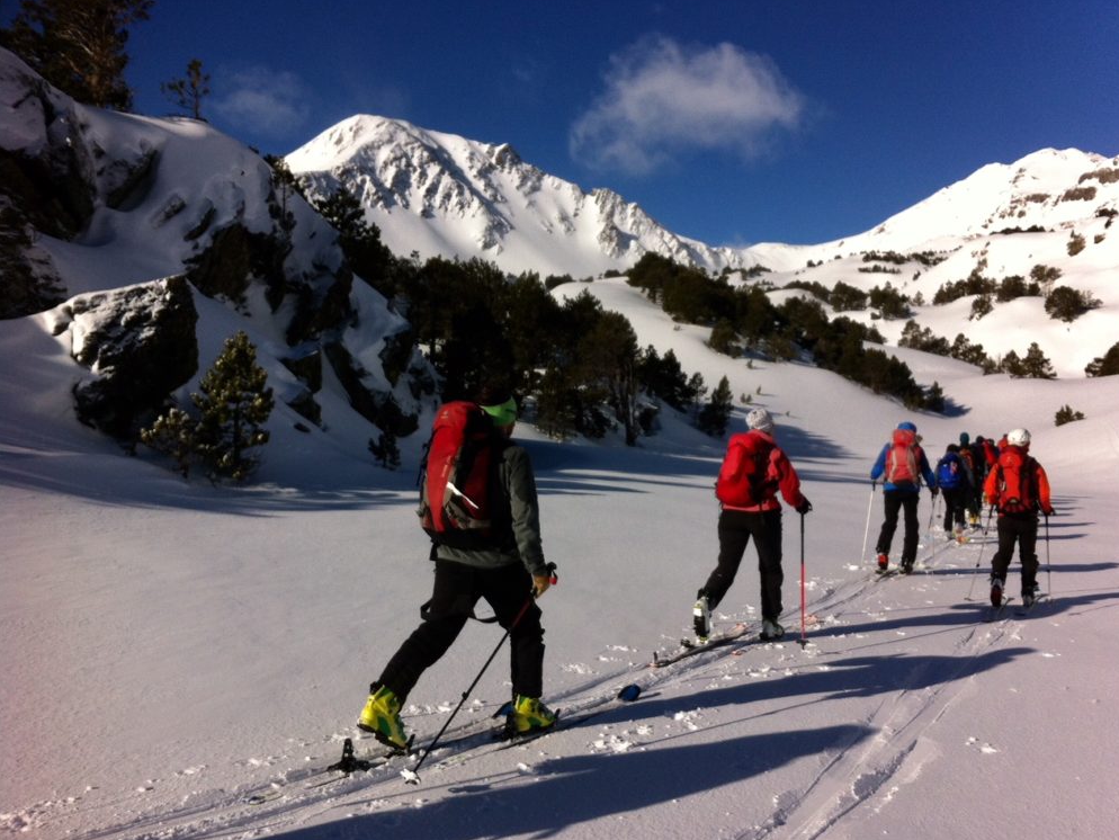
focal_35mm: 36
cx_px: 574
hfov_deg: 51.3
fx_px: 1164
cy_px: 427
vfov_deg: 39.7
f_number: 2.8
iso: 80
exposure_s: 1/2742
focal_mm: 3.85
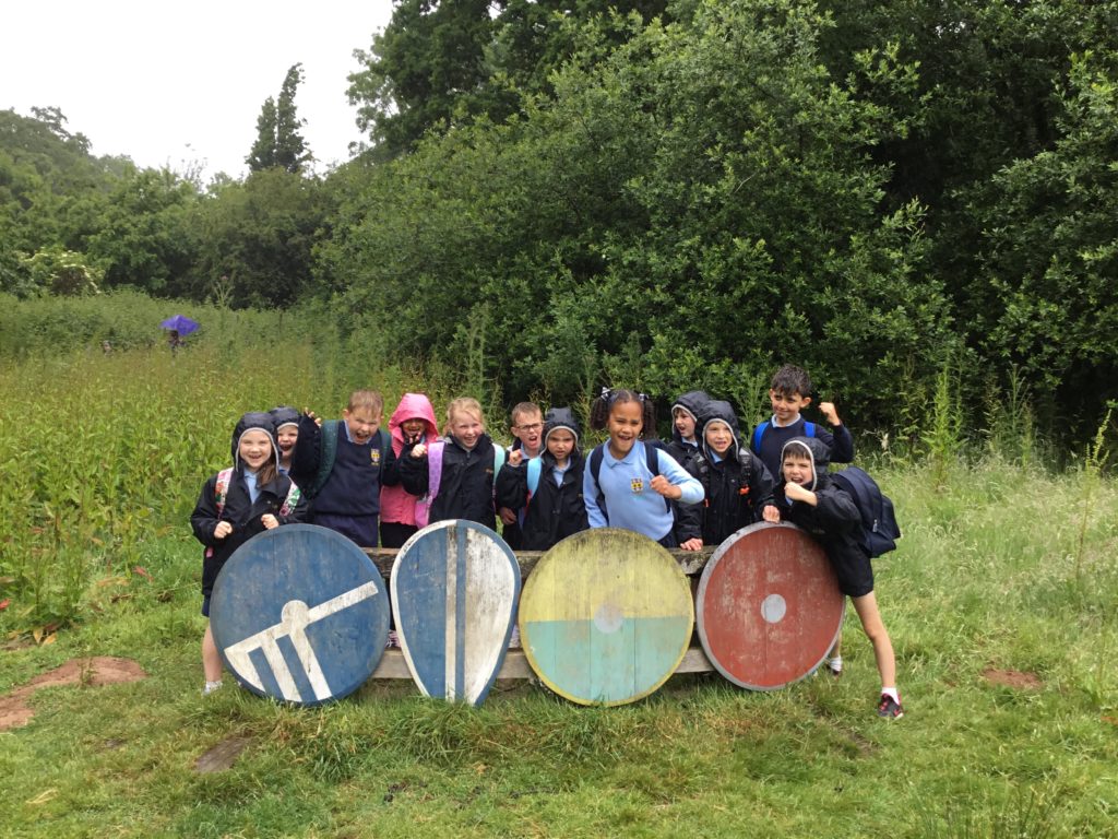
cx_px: 559
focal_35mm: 31
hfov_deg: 58.4
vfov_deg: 45.4
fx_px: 1001
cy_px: 420
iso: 25
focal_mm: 3.3
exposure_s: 1/190
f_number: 2.4
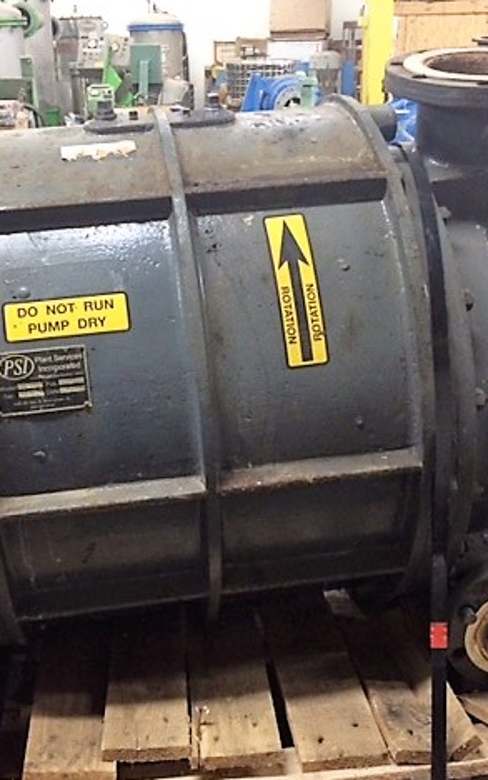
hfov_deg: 30.5
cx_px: 202
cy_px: 392
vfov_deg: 47.2
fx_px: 893
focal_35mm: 42
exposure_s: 1/15
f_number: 2.2
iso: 320
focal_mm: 4.15
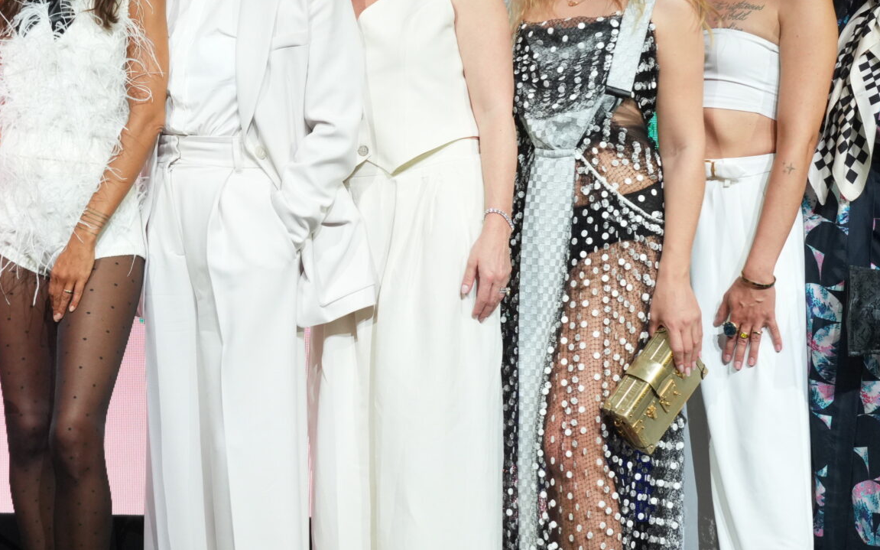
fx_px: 1631
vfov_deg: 19.1
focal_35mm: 68
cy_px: 208
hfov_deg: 29.6
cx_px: 188
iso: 1250
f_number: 6.3
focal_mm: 30
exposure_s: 1/125
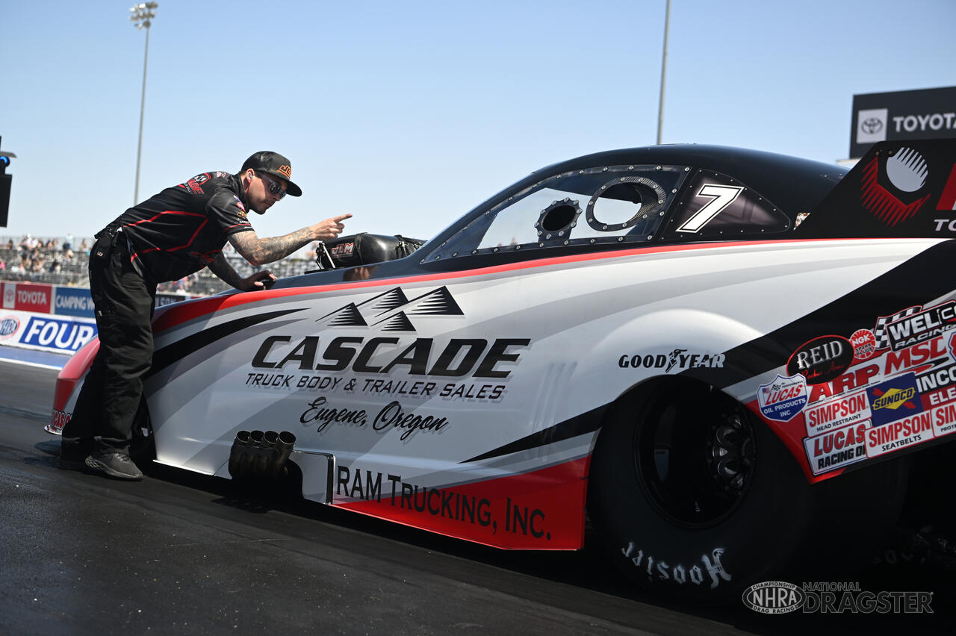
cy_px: 318
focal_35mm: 55
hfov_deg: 36.3
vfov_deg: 24.6
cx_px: 478
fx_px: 1460
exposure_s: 1/1600
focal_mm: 55
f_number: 4.5
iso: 200
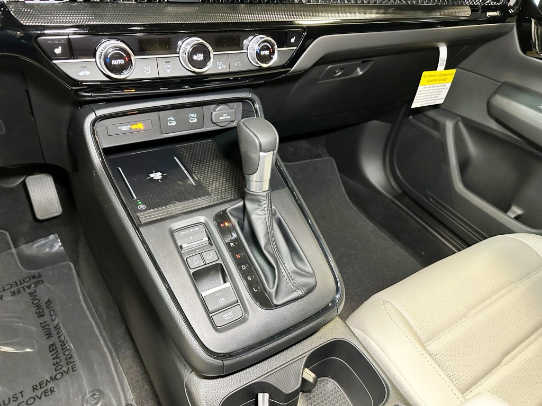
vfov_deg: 56.8
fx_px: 376
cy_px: 203
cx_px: 271
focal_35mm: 24
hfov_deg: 71.6
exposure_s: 1/30
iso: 800
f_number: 1.78
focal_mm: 6.86
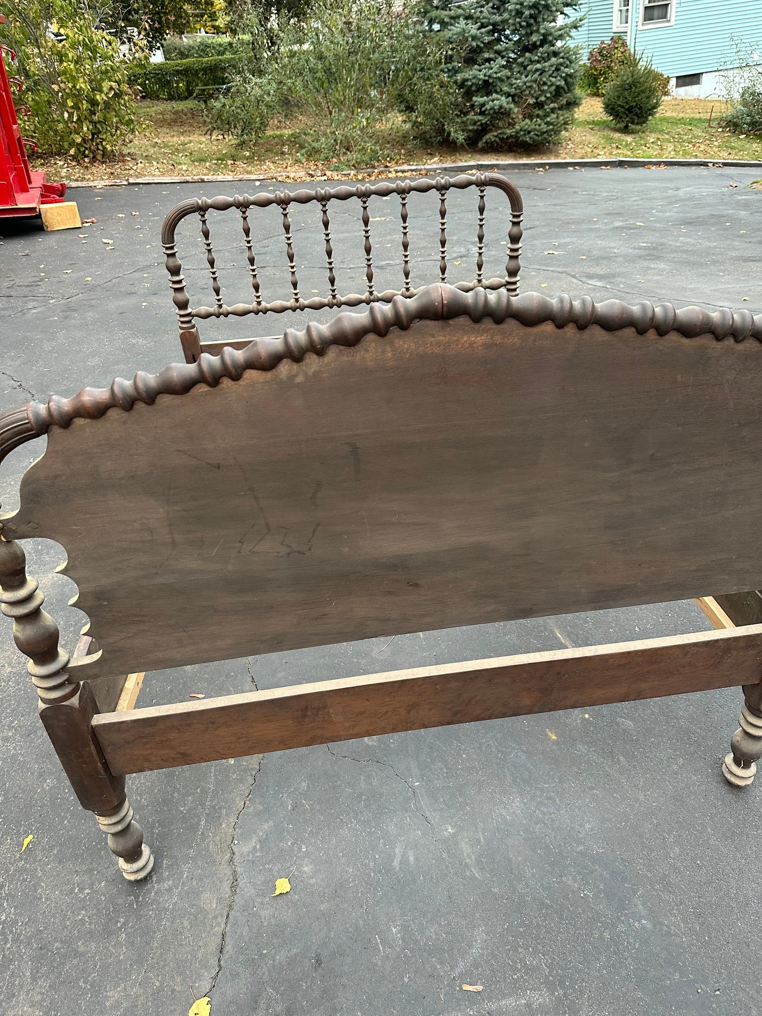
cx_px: 381
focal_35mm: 24
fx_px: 704
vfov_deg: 71.6
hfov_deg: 56.8
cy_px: 508
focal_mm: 6.86
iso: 250
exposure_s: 1/107
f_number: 1.78
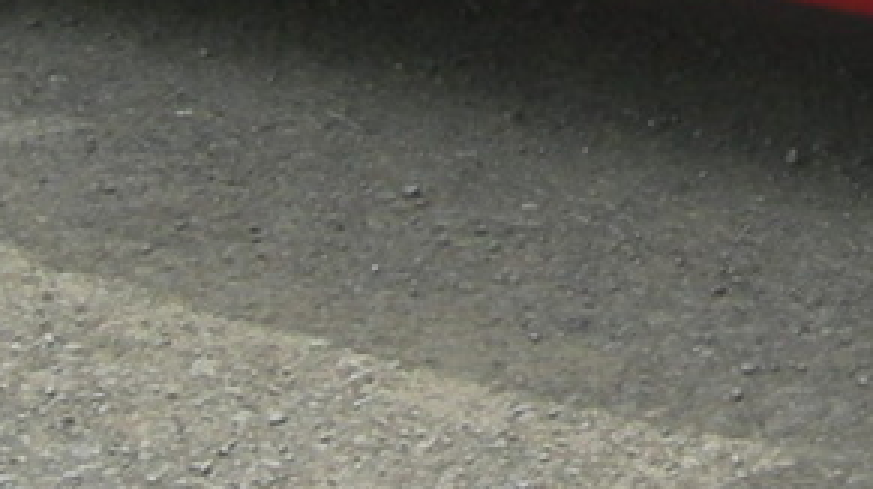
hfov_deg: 9.7
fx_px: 4995
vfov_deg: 5.4
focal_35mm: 216
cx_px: 1356
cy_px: -759
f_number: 6.8
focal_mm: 7.5
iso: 64
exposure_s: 1/277
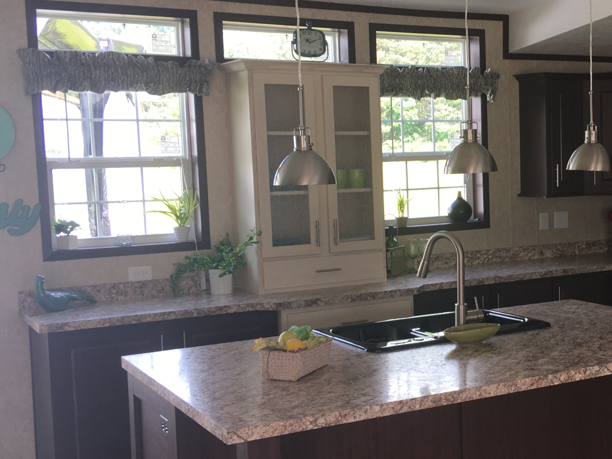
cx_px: 501
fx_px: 955
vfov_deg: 27.0
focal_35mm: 54
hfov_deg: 34.3
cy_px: 259
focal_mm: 4.15
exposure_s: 1/49
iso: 25
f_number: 2.2
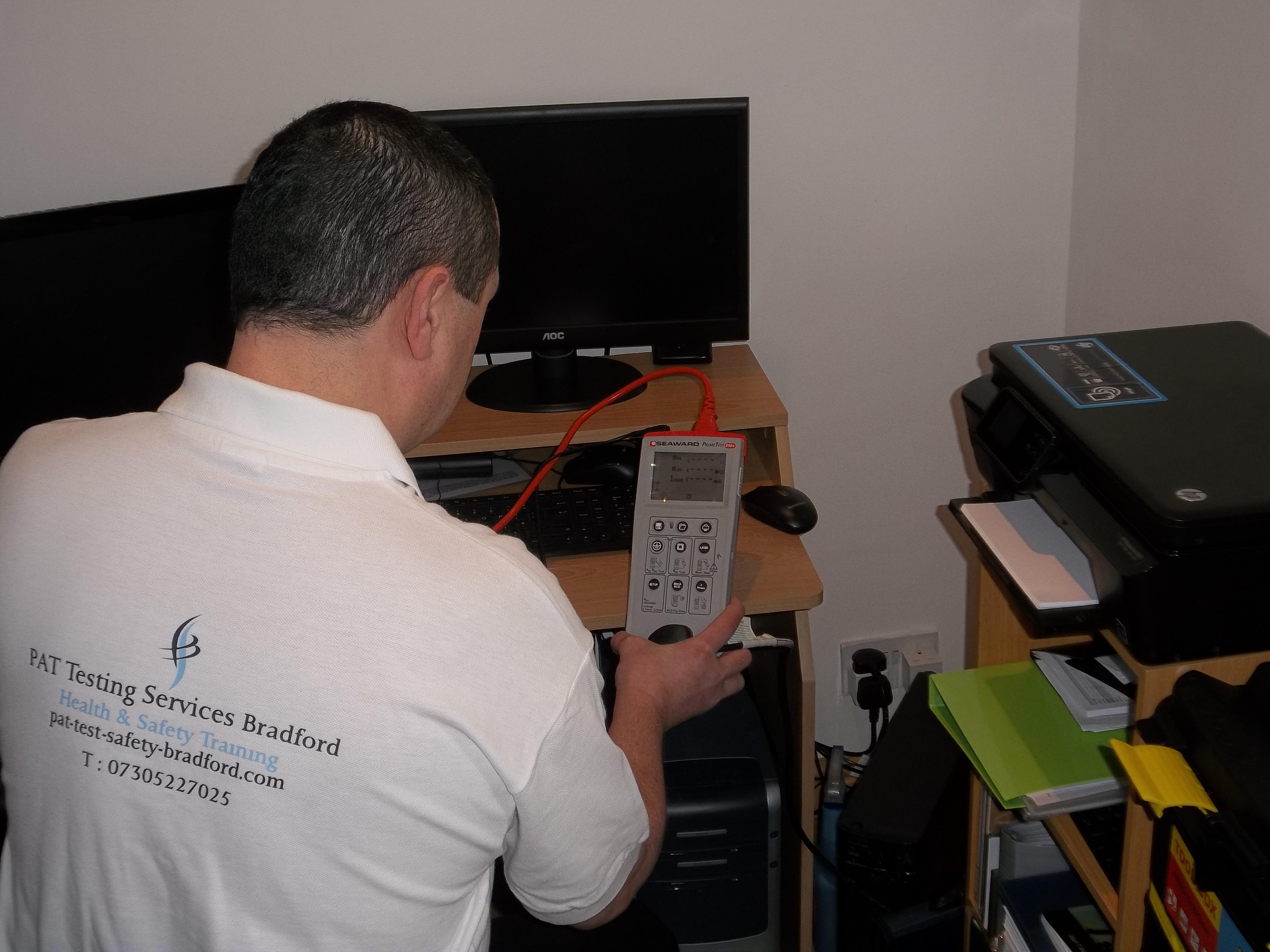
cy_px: 476
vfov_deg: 32.9
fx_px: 1614
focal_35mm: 44
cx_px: 635
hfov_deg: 42.9
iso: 80
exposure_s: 1/40
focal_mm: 7.8
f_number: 4.5
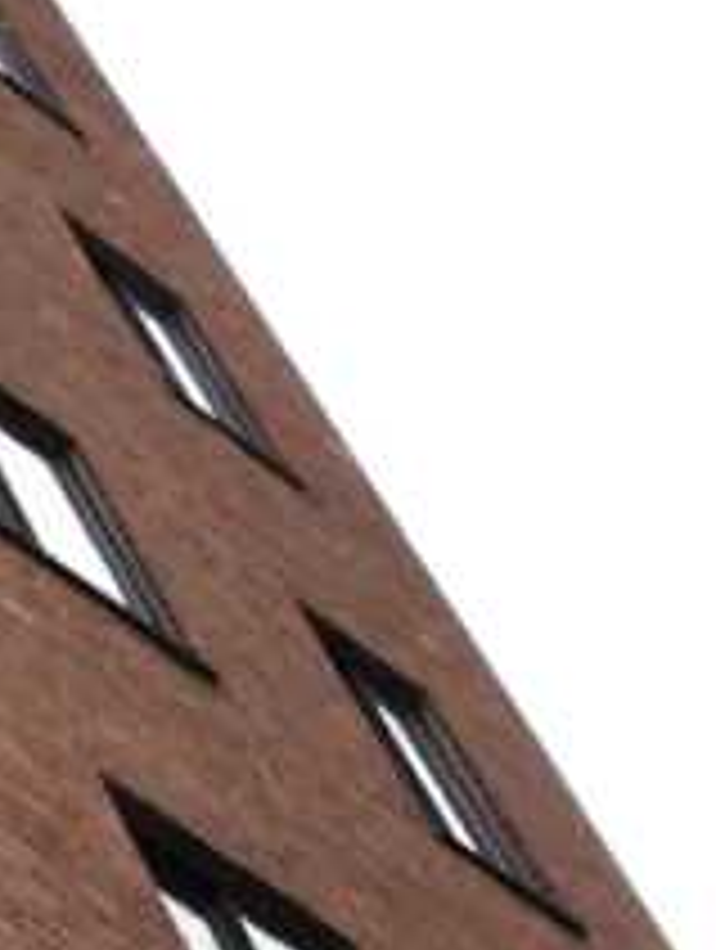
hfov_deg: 7.2
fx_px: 4867
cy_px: -286
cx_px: -1662
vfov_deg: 10.9
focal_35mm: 177
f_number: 10
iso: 320
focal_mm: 19
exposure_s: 1/500
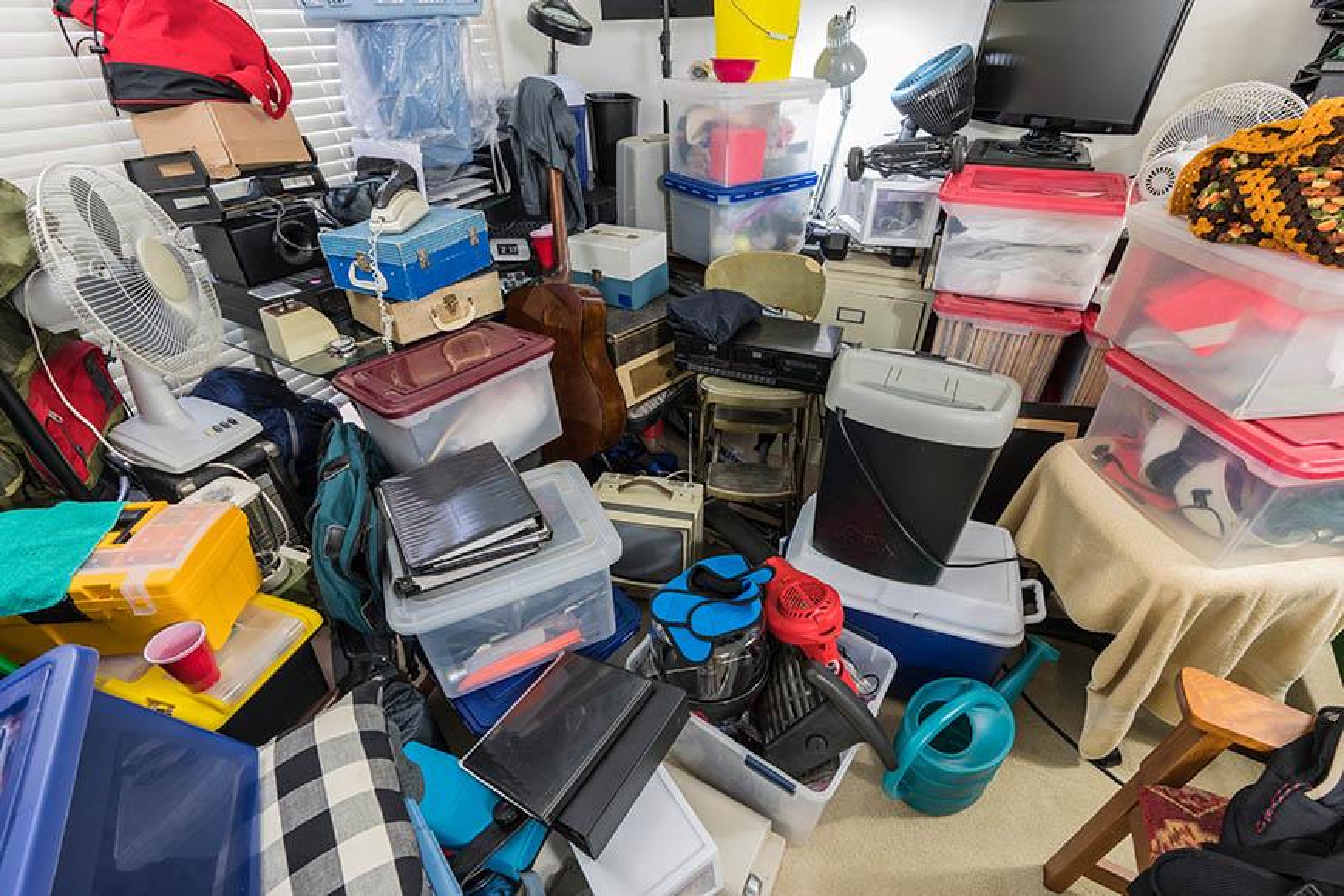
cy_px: 448
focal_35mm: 16
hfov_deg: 96.7
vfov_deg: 73.7
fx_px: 597
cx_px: 672
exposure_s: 1/1.25
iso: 100
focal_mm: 16
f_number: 9
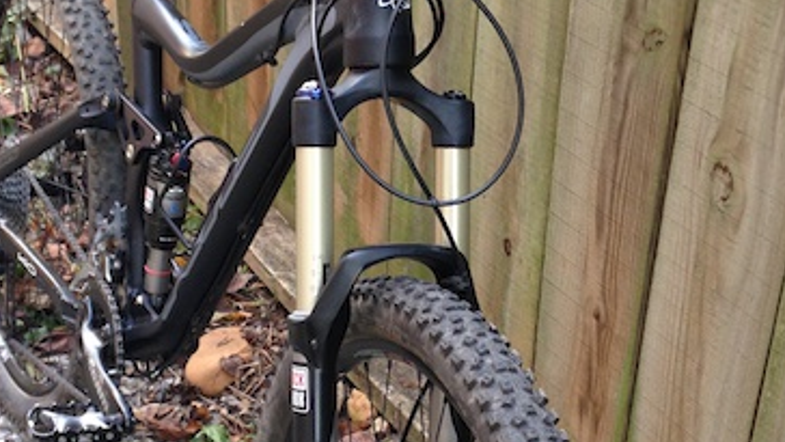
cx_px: 364
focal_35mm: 79
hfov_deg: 26.8
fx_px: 1645
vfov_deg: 15.2
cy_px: 326
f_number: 2.4
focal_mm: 4.12
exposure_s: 1/40
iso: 50
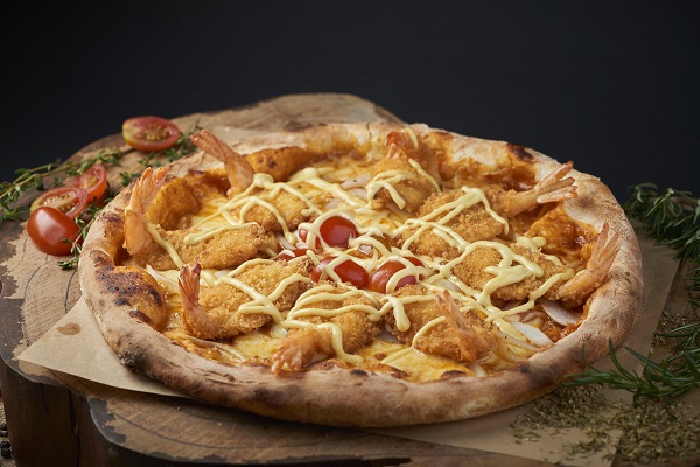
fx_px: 2042
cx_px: 350
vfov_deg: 13.0
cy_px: 234
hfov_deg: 19.5
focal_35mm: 105
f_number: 10
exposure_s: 1/160
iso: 500
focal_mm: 105
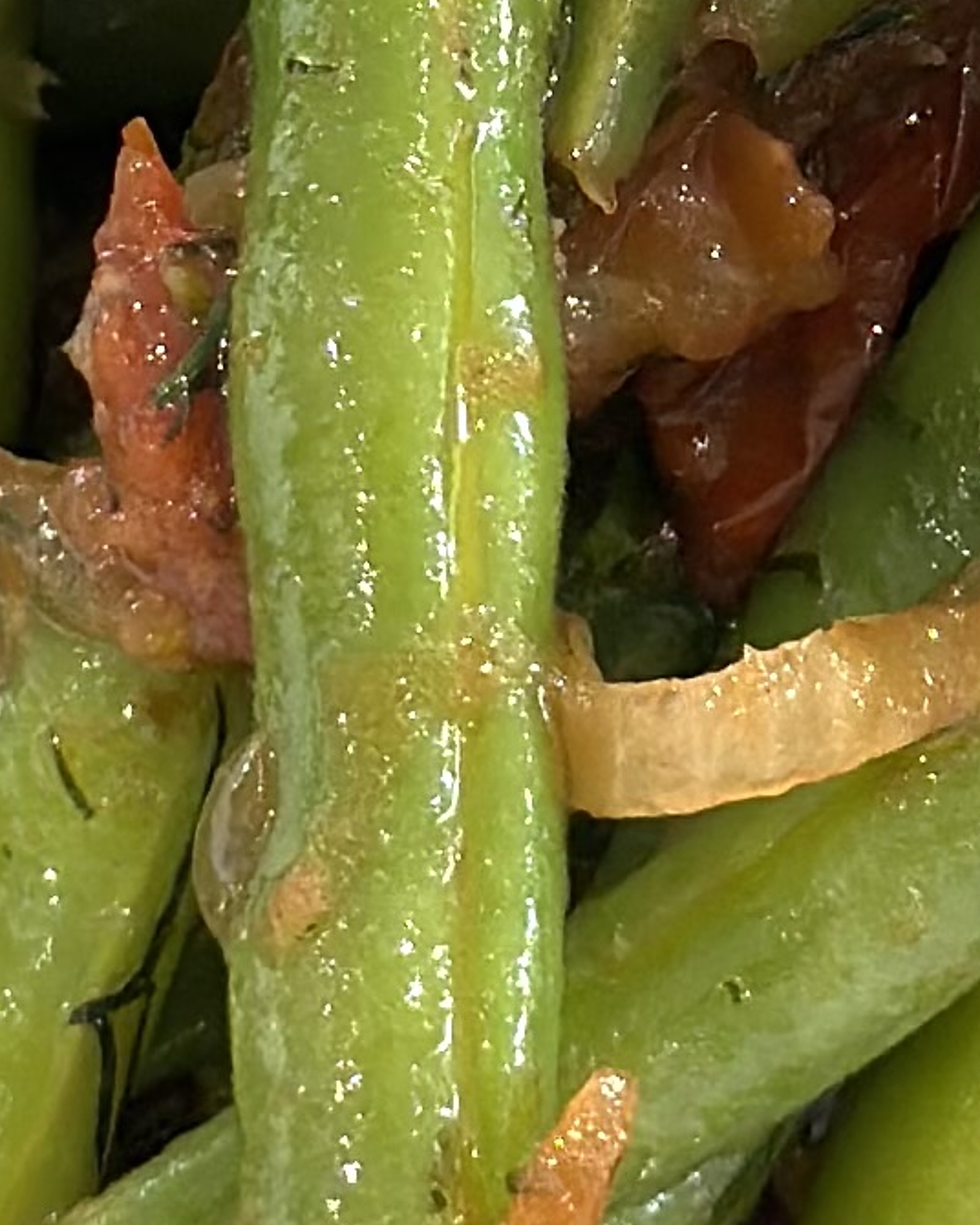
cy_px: -144
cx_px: 905
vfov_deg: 6.8
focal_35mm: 282
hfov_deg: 5.5
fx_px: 10224
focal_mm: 6.86
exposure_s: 1/120
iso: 160
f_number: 1.78
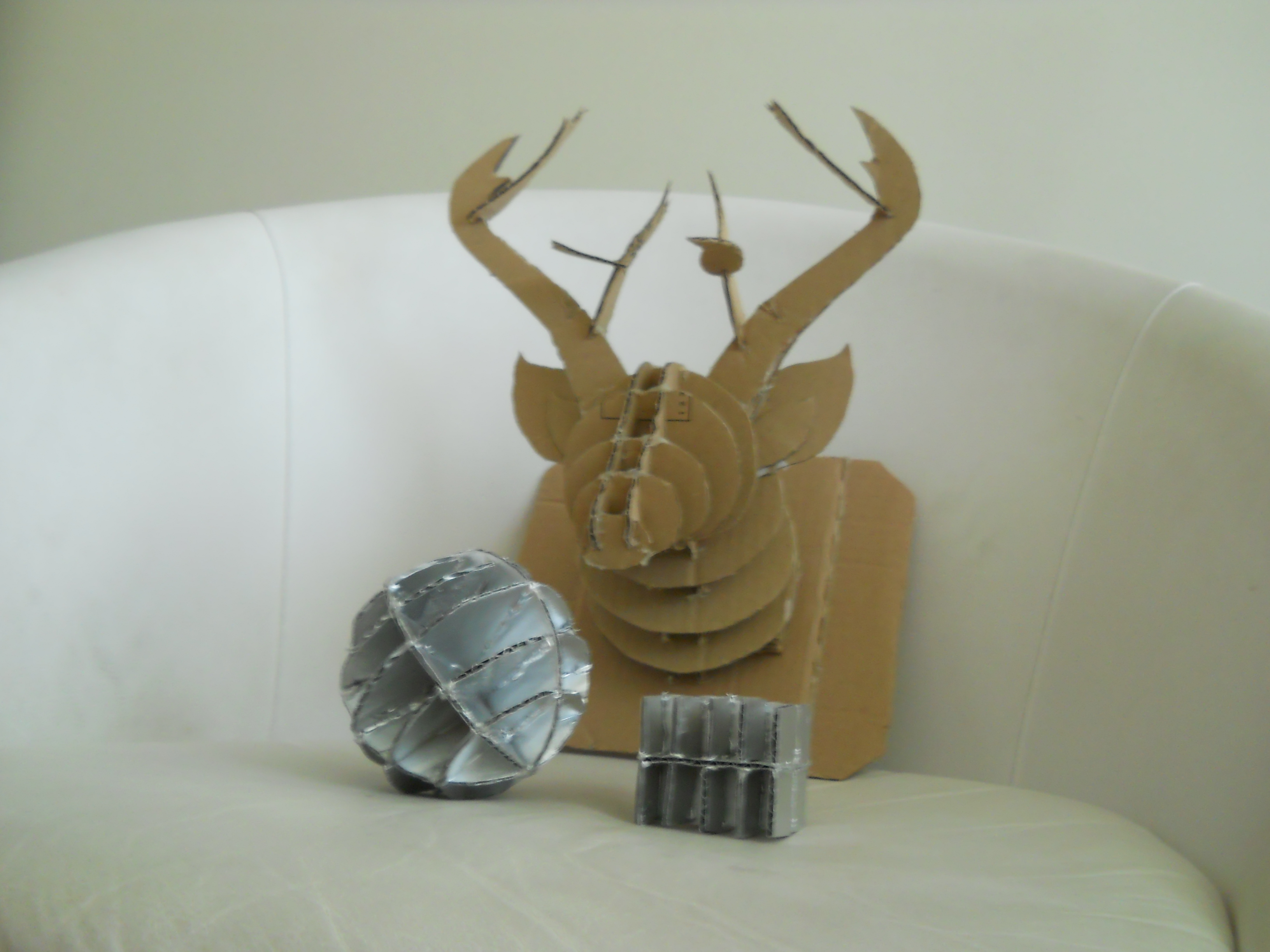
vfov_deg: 35.1
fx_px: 1504
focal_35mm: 41
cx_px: 635
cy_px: 476
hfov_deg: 45.8
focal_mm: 6.72
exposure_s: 1/30
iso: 200
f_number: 3.1
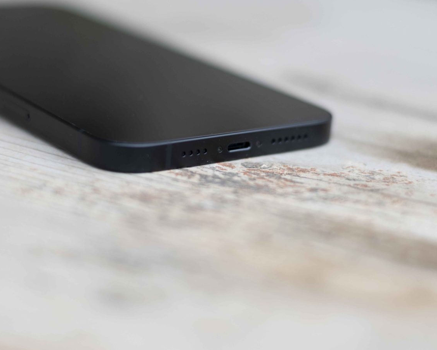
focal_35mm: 96
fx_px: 1242
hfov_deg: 20.0
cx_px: 226
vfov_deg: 16.0
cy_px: 159
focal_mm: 50
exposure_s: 1/500
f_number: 2
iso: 250
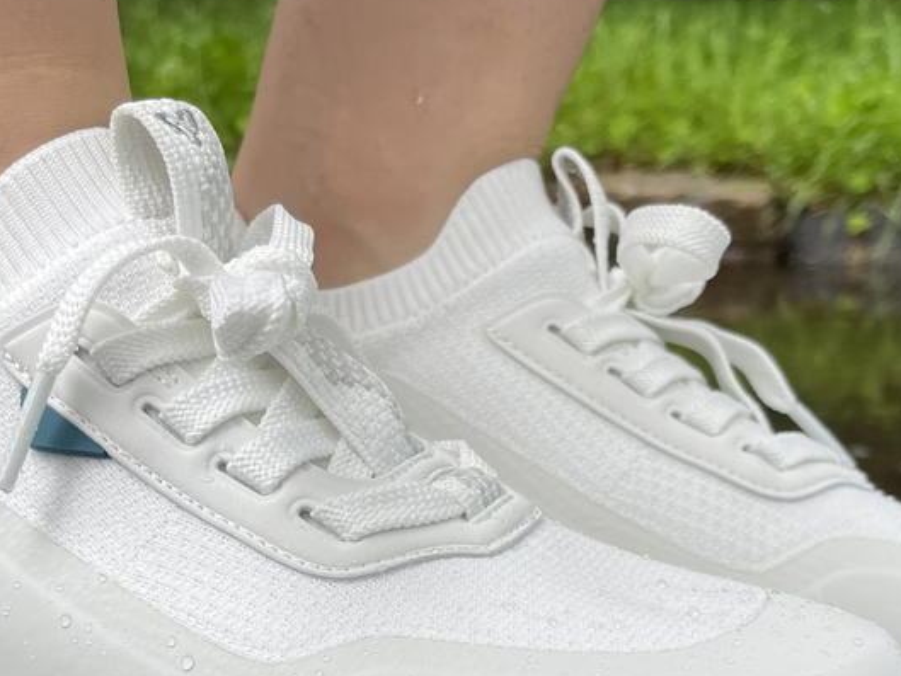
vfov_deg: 24.2
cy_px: 604
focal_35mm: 59
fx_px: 1536
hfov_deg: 32.6
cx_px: 351
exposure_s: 1/1036
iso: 50
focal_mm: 5.1
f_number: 1.6
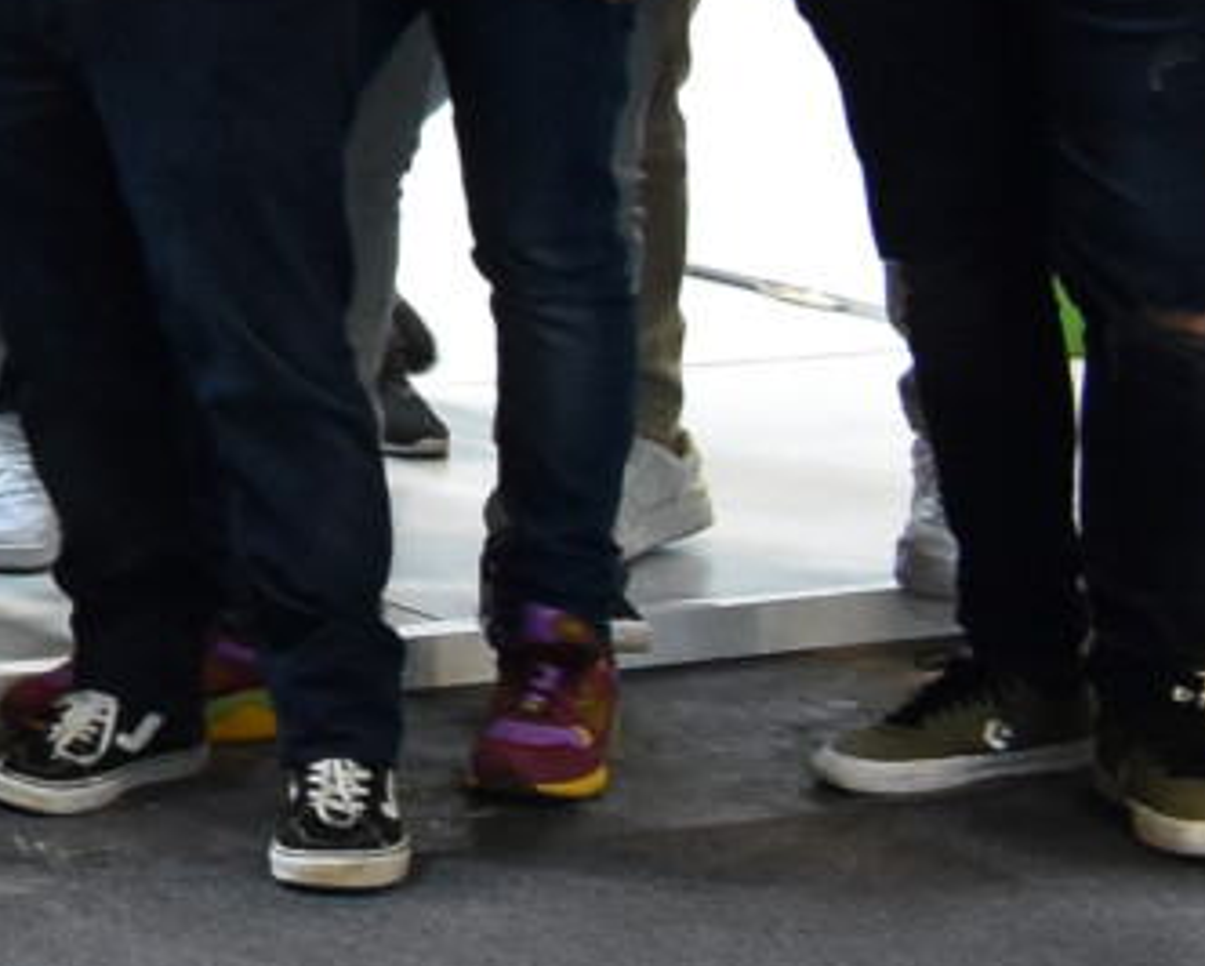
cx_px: -2686
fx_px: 6530
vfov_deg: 8.2
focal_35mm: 183
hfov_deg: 8.4
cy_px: -781
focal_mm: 18
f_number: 3.5
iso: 800
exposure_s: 1/125
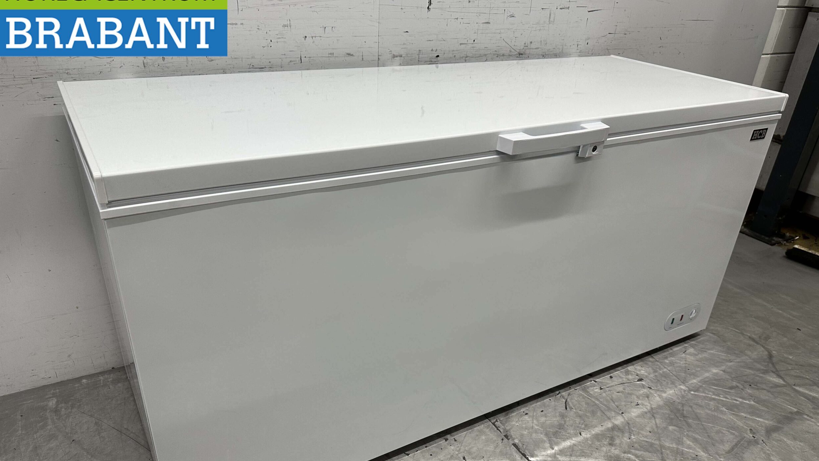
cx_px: 416
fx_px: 586
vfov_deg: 42.6
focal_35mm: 27
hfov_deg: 69.9
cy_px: 290
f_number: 1.78
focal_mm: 6.86
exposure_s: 1/50
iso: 125
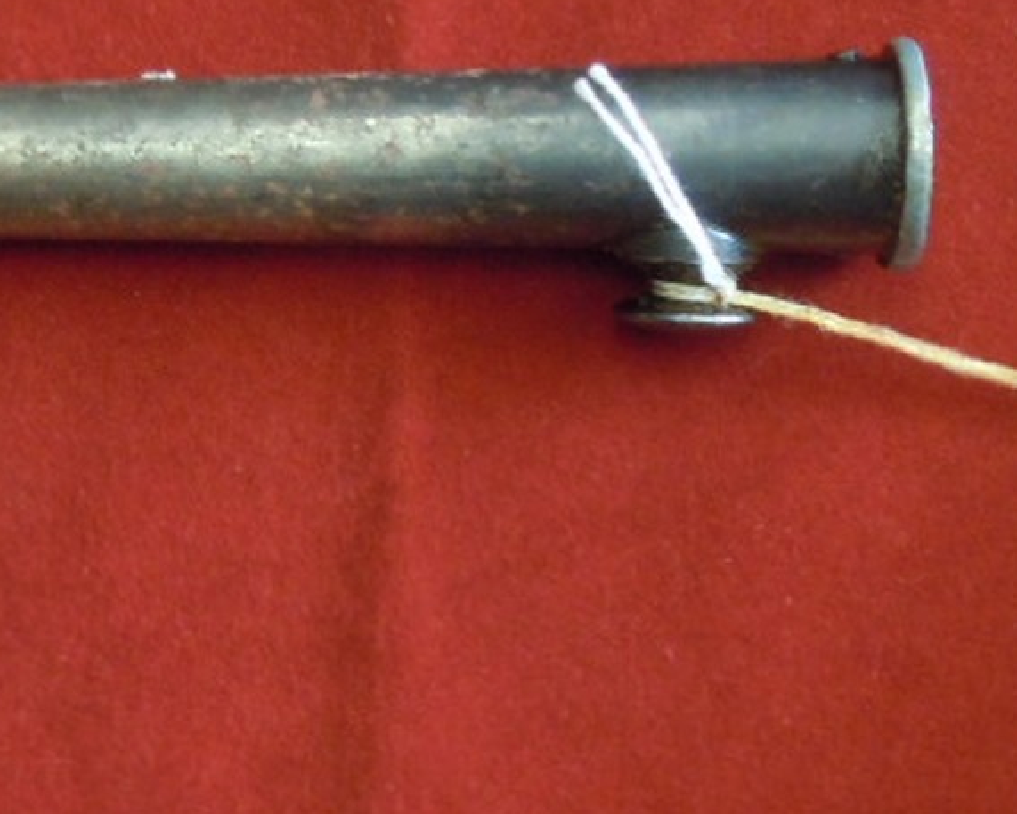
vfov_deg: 18.7
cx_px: 301
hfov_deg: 23.1
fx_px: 2469
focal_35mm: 82
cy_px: 308
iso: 400
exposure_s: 1/15
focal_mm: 5.4
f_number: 3.5
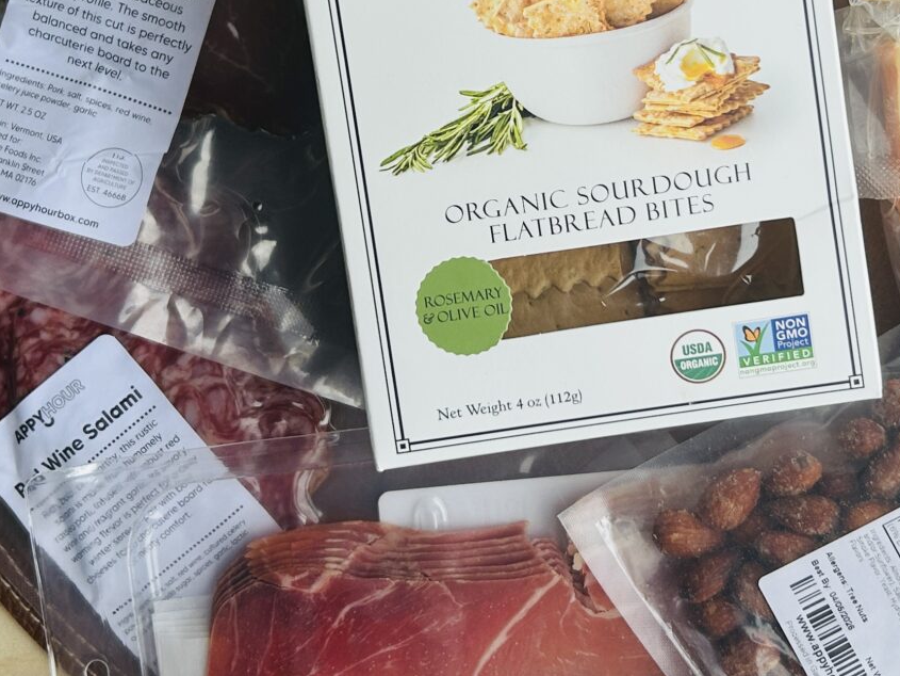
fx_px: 1638
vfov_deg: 22.8
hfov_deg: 30.7
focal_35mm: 63
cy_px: 81
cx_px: 507
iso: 50
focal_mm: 5.7
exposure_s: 1/1100
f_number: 1.5
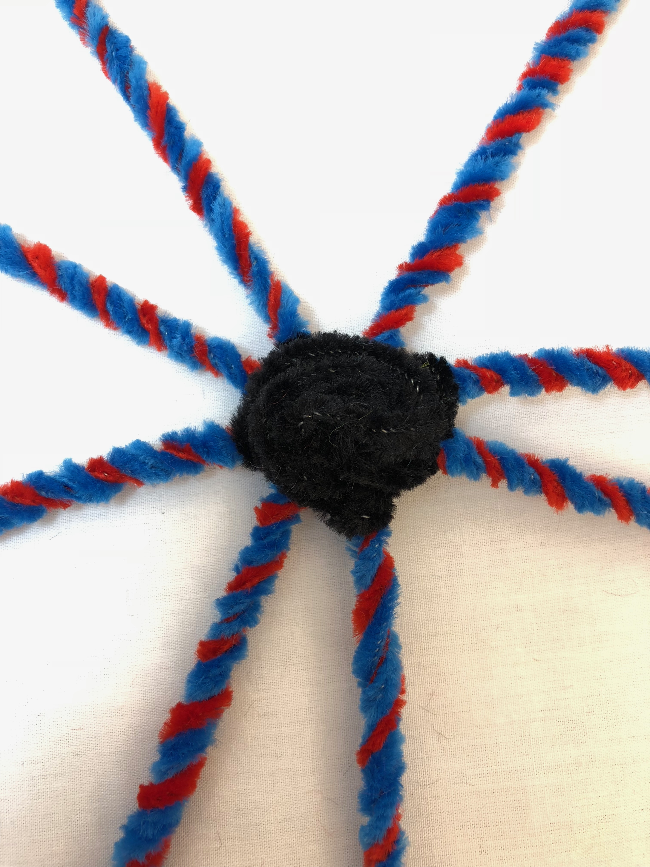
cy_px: 434
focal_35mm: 28
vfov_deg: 63.4
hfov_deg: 49.7
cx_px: 325
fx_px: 701
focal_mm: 4
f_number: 1.8
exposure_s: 1/33
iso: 40
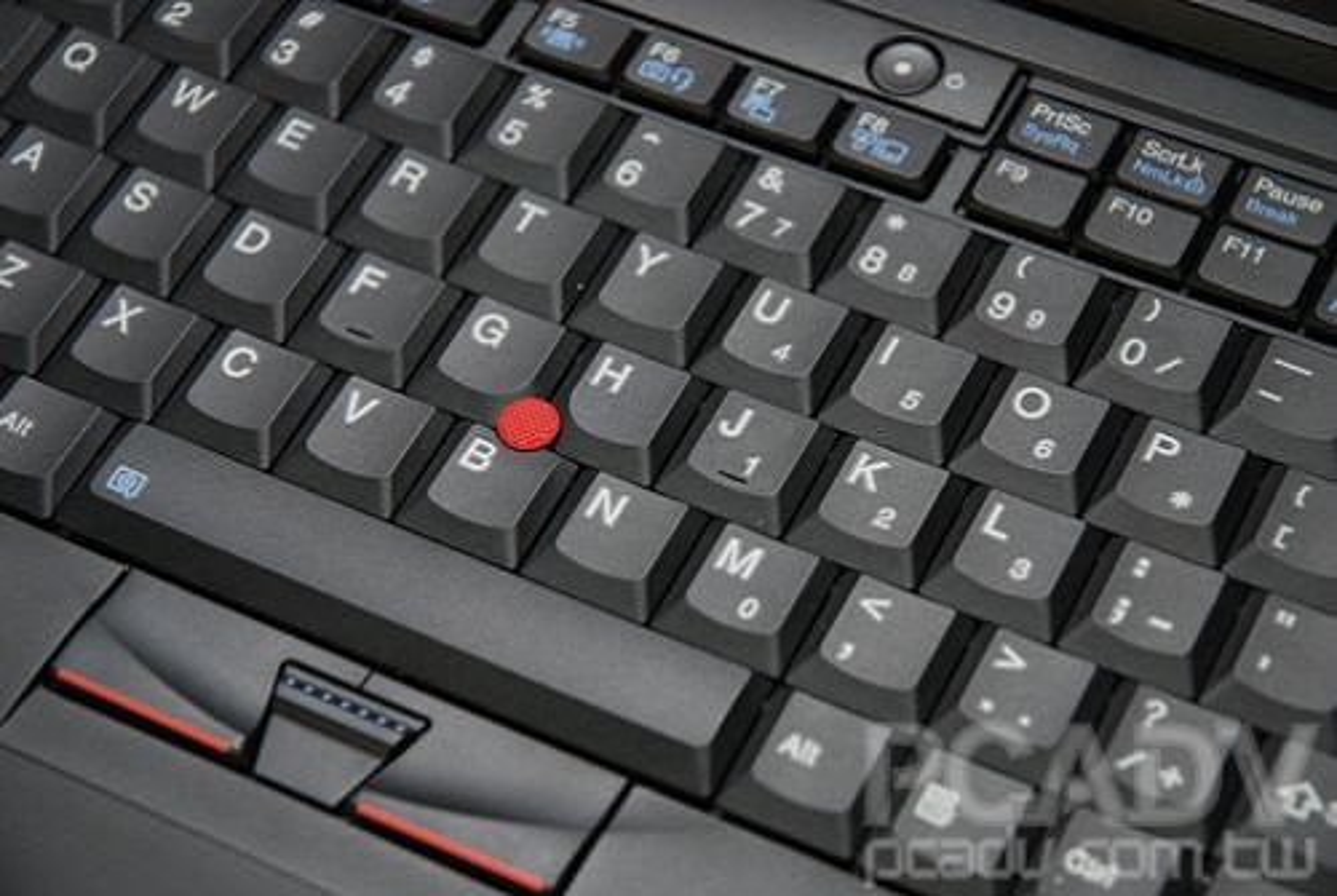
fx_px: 3905
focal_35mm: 105
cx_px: 668
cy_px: 448
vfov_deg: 13.1
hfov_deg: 19.4
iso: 100
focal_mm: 70
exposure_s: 1/60
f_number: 5.6
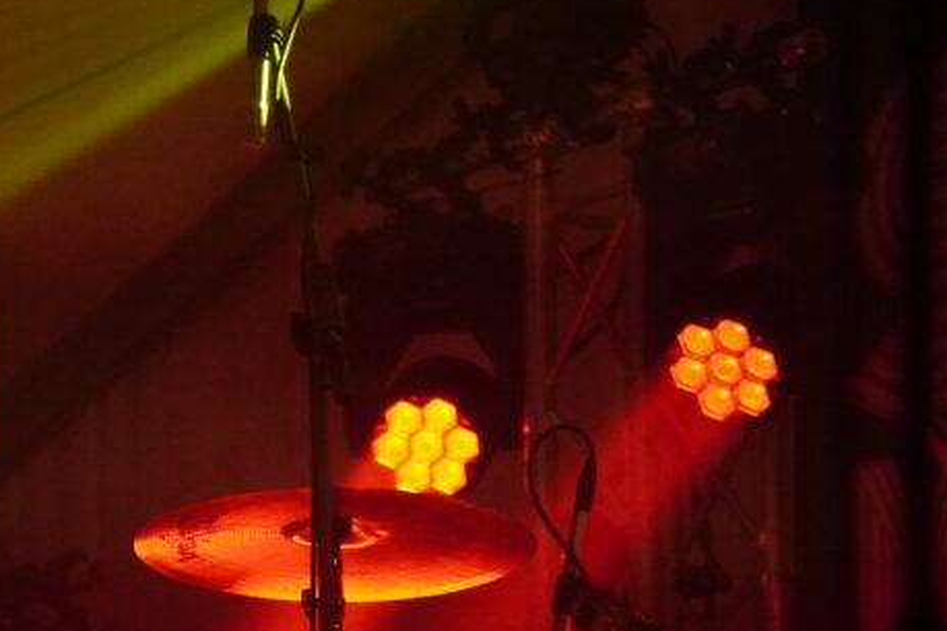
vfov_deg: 5.9
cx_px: 113
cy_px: 640
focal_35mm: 234
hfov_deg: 8.8
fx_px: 6155
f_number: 2.8
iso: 8000
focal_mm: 70
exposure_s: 1/800
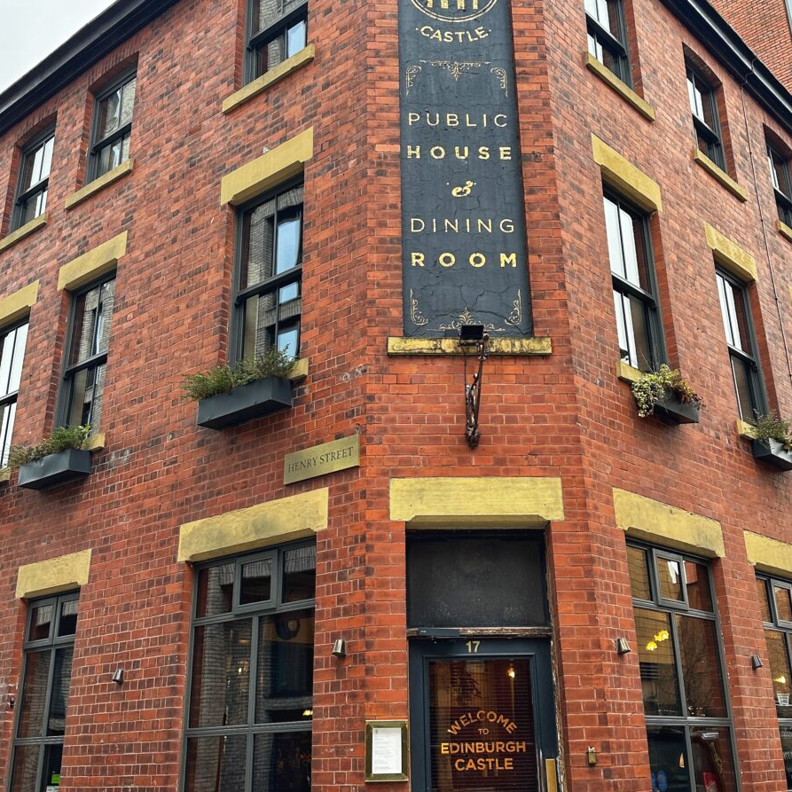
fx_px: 984
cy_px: 346
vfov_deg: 43.8
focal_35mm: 38
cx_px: 428
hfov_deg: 43.8
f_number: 1.78
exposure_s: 1/166
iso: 100
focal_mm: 6.86
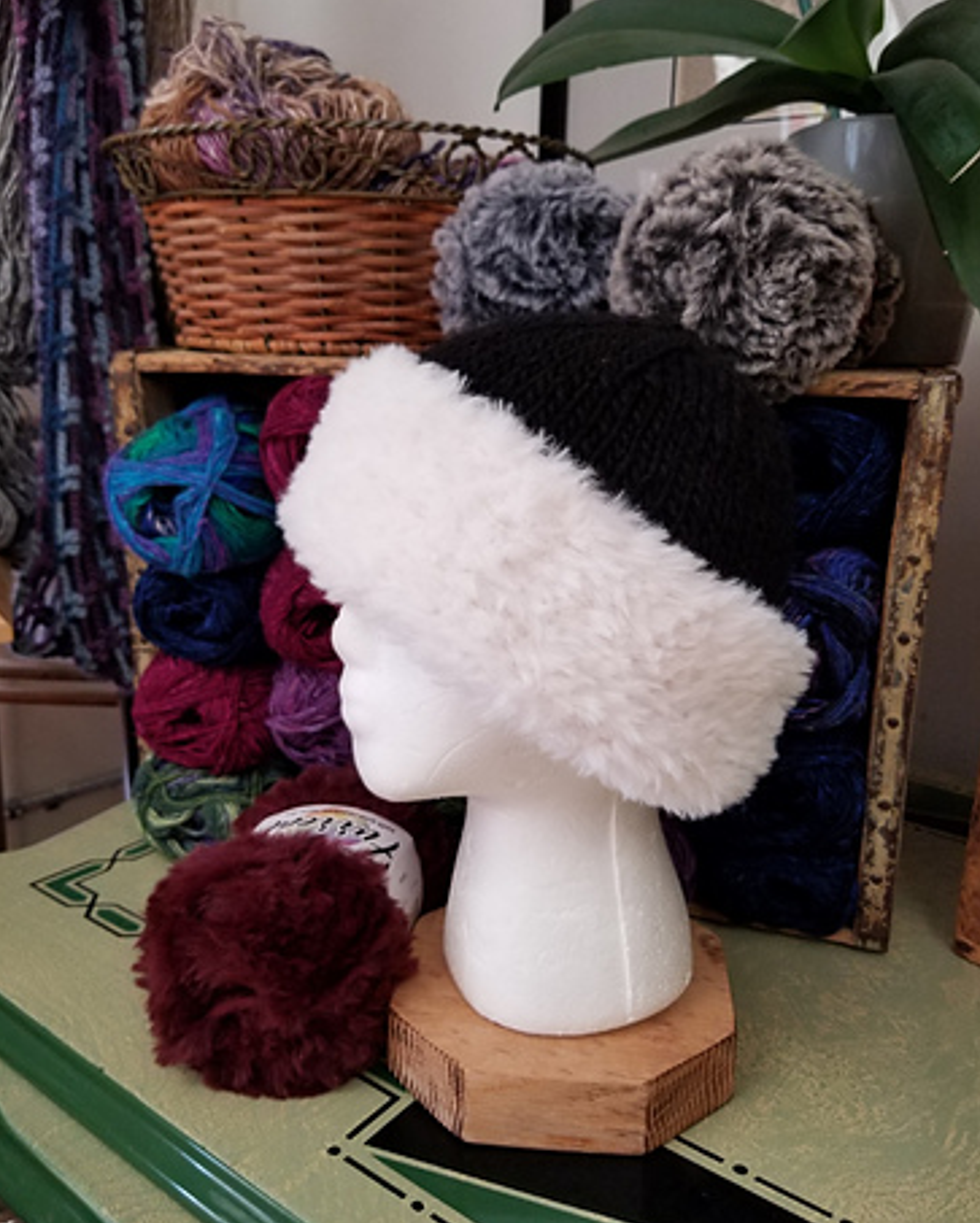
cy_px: 589
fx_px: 1014
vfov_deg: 62.2
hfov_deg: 51.6
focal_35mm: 28
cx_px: 495
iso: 160
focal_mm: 4.25
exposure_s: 1/60
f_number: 1.7
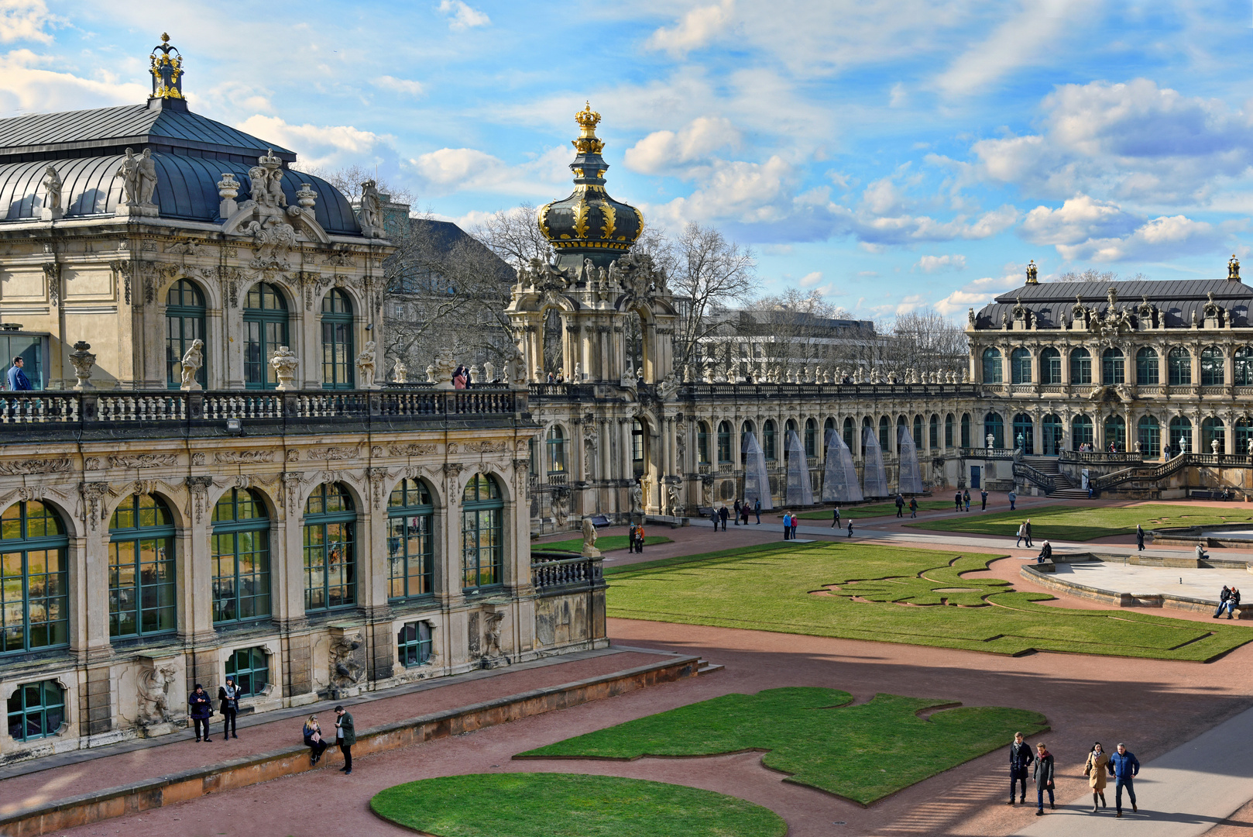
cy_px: 418
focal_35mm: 48
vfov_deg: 28.1
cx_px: 626
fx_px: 1671
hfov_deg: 41.1
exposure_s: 1/200
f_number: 7.1
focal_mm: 48
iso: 100
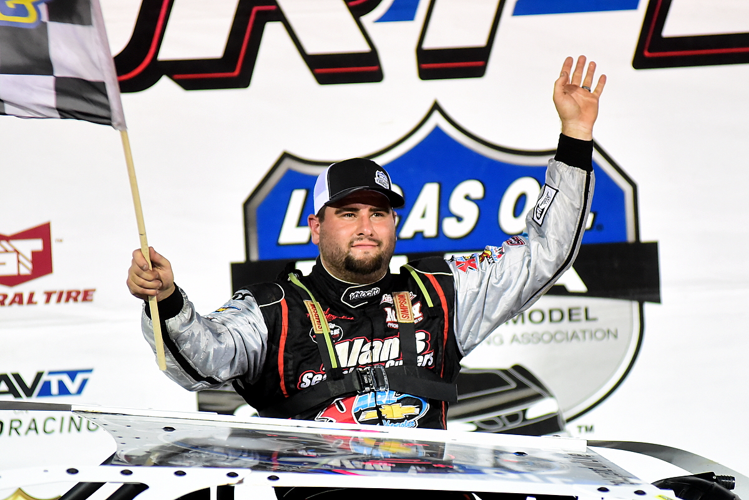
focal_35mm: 200
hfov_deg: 10.3
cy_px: 250
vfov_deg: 6.9
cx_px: 374
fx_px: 4162
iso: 4000
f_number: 3.2
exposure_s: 1/250
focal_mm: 200
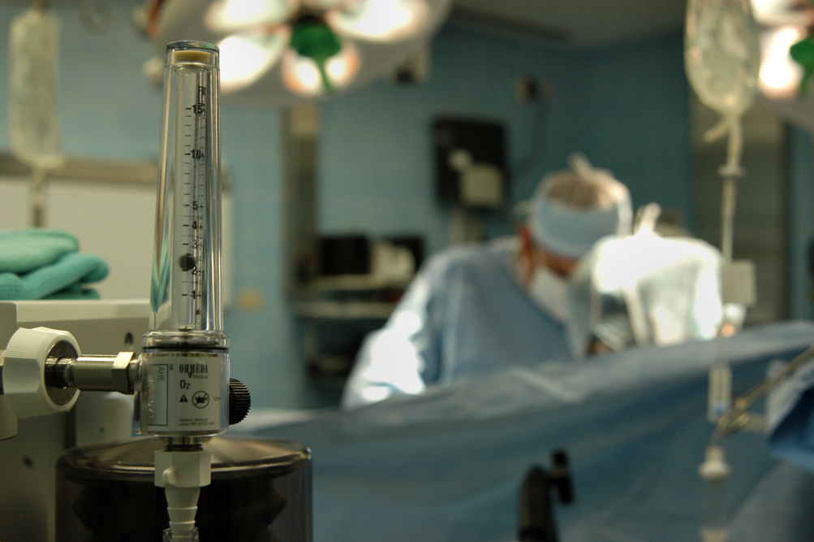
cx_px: 407
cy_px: 271
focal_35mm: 52
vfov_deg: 25.7
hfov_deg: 37.9
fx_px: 1186
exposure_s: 1/90
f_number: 5
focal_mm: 35
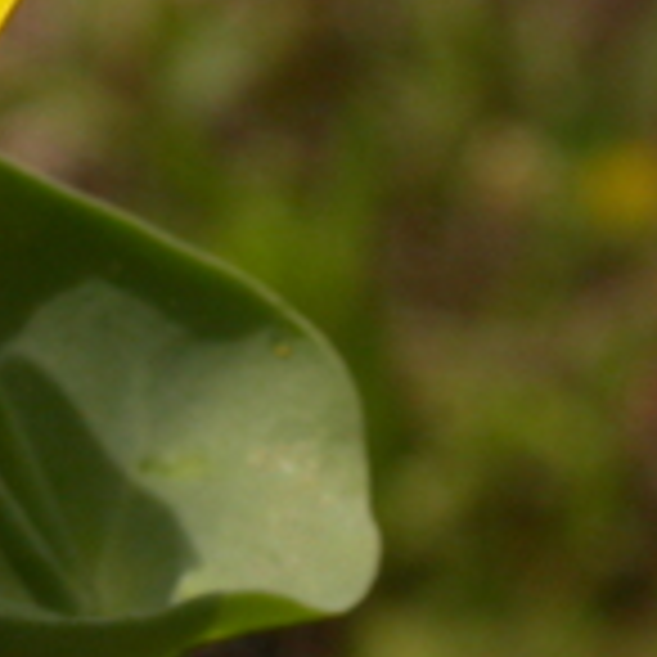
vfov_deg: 5.5
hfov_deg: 5.4
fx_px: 6871
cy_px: 194
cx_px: -176
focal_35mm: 320
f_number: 9.5
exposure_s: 1/222
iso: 100
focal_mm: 22.9
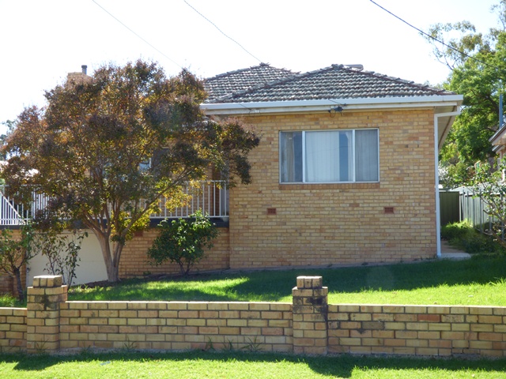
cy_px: 190
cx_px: 253
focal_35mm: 51
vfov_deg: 28.6
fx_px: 745
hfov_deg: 37.5
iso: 100
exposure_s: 1/80
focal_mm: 9.1
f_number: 7.1
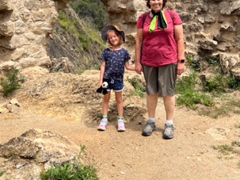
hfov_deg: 34.9
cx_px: 111
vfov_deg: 25.9
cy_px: 29
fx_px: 381
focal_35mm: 55
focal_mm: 5.7
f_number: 1.5
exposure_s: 1/3165
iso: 50
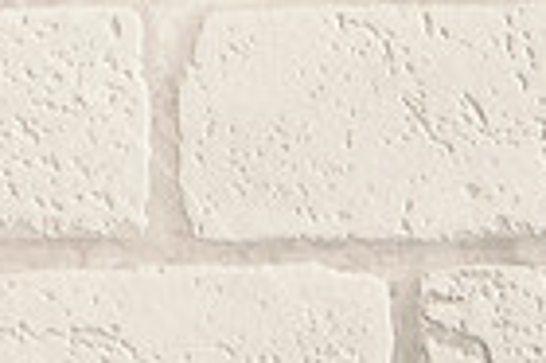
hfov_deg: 8.3
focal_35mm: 242
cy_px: -273
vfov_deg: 5.6
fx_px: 3666
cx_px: -277
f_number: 8
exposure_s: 1/5
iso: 200
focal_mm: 22
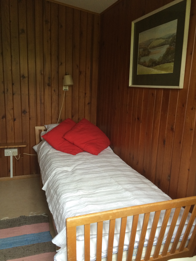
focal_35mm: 29
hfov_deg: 48.2
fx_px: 219
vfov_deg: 61.7
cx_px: 98
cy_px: 130
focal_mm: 4.15
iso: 160
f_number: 2.2
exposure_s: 1/33
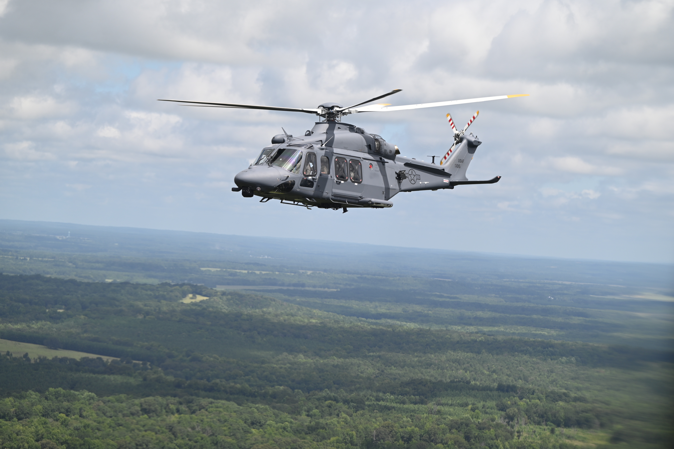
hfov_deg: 17.8
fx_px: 2152
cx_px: 337
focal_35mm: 115
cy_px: 224
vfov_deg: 11.9
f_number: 3.5
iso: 160
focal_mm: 115
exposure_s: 1/2500
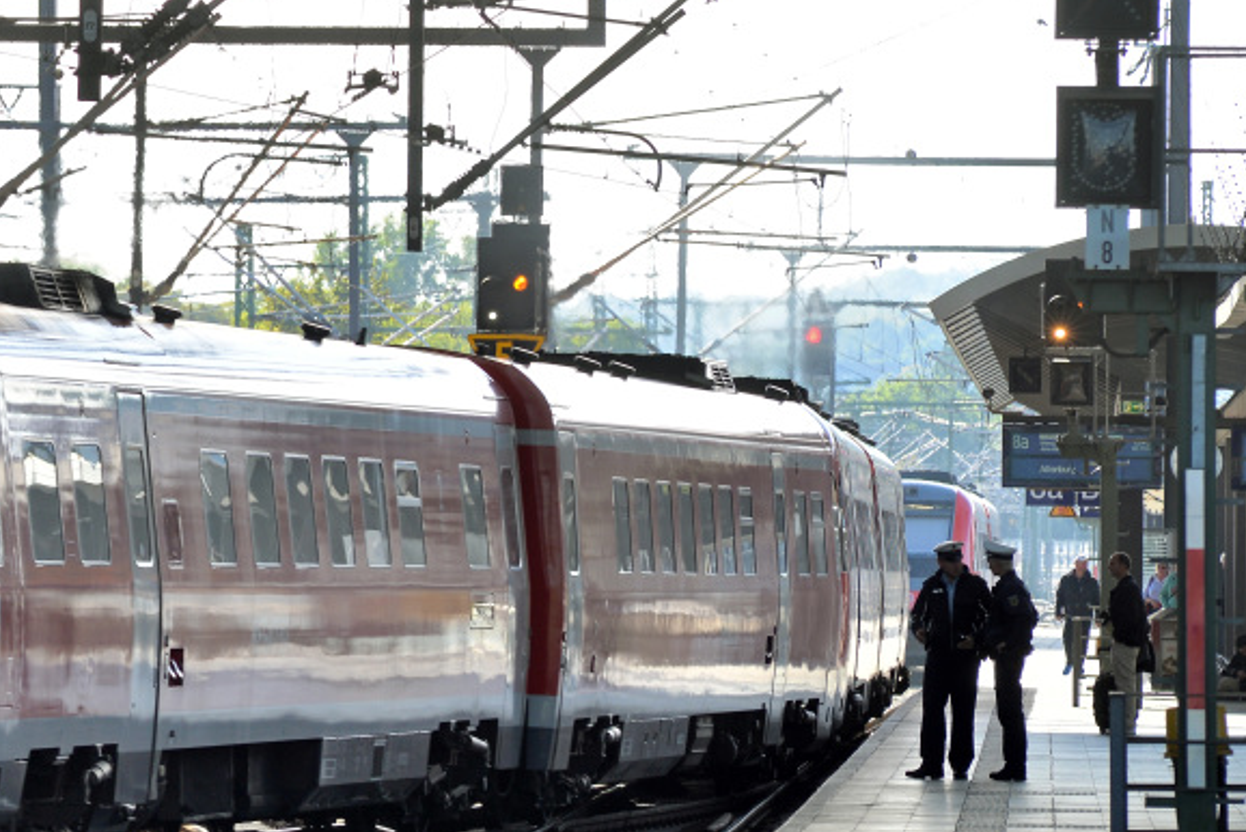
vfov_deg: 3.6
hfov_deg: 5.3
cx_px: -69
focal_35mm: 386
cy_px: 274
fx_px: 13366
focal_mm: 180
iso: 160
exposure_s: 1/80
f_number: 11
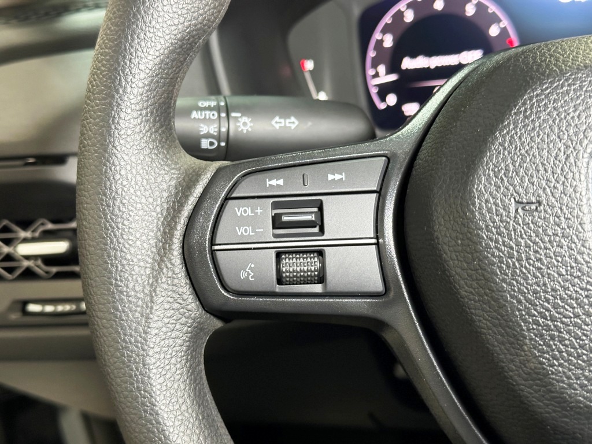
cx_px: 296
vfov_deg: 30.3
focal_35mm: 48
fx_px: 821
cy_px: 222
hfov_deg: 39.7
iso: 400
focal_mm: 6.86
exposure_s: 1/30
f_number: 1.78
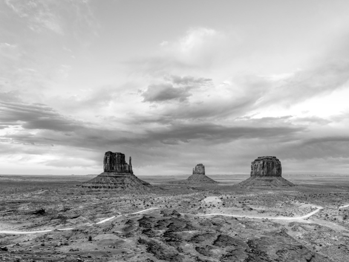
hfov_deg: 79.0
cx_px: 178
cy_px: 169
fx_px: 212
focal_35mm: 21
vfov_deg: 62.3
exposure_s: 1/8
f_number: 16
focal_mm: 14
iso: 100
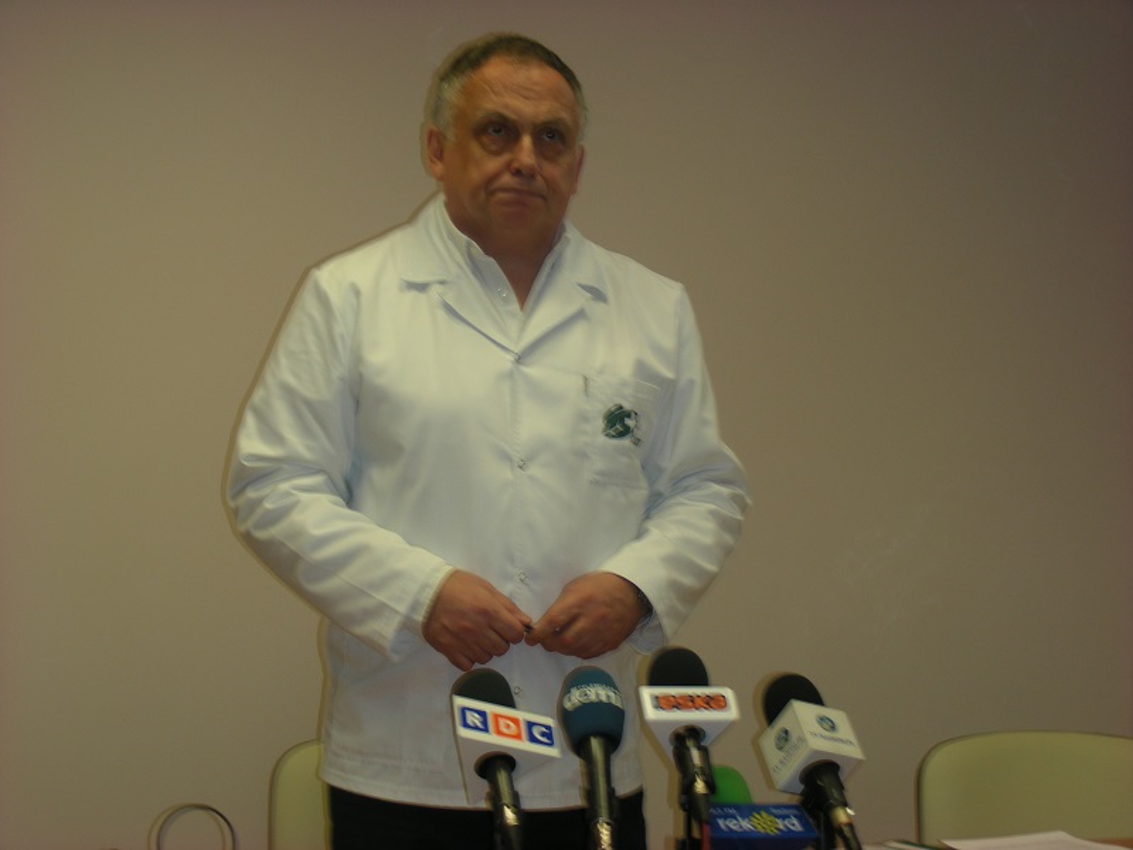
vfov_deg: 23.3
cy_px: 425
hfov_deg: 30.7
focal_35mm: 63
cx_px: 566
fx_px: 2062
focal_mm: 10.5
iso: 50
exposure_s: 1/30
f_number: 3.5
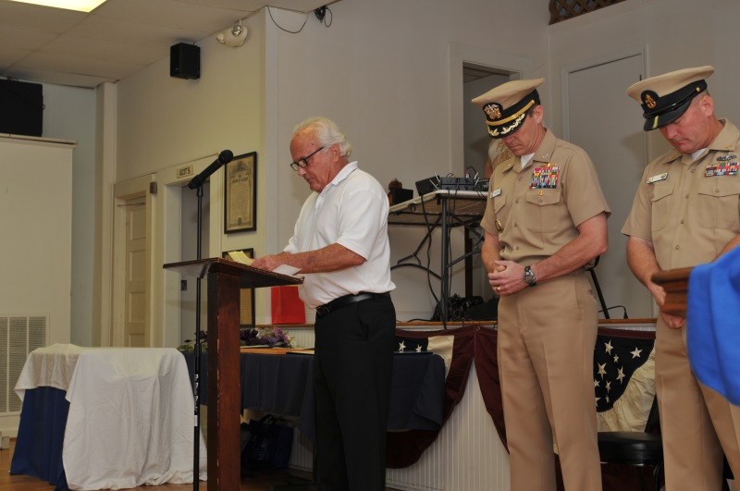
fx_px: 1078
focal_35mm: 52
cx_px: 370
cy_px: 246
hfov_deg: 37.9
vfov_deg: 25.7
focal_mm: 35
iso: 200
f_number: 5
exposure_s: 1/60
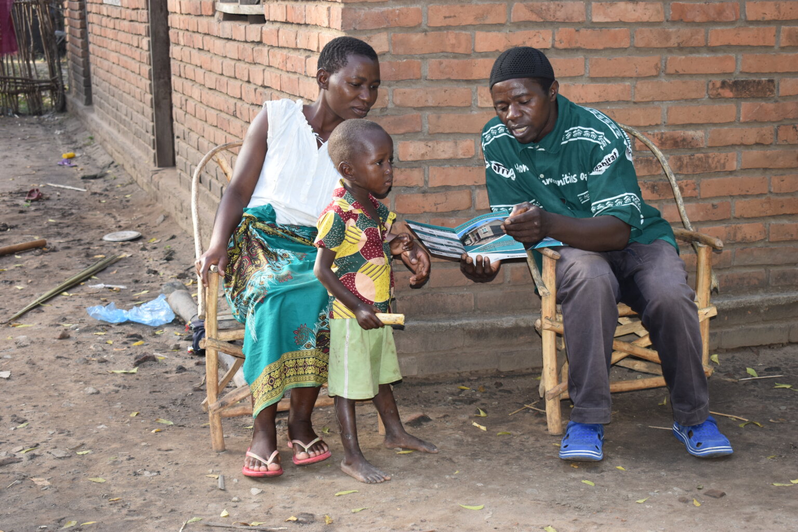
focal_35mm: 60
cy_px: 266
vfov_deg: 22.6
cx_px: 399
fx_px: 1330
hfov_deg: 33.4
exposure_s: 1/125
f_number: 5.6
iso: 320
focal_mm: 40
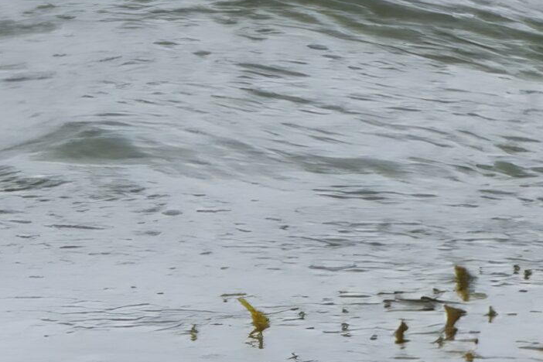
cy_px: 394
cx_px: 742
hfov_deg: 0.8
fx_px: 39606
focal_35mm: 2626
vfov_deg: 0.5
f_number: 8
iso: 180
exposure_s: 1/500
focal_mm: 600
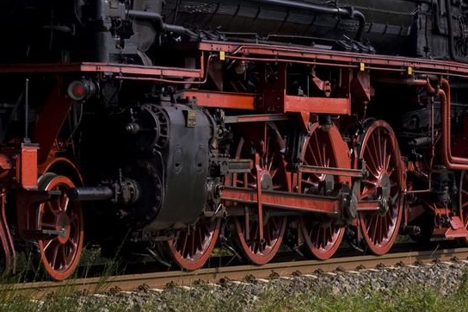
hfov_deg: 9.2
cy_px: -8
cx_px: 234
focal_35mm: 224
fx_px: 2910
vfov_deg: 6.1
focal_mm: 50
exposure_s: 1/800
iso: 200
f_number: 5.6
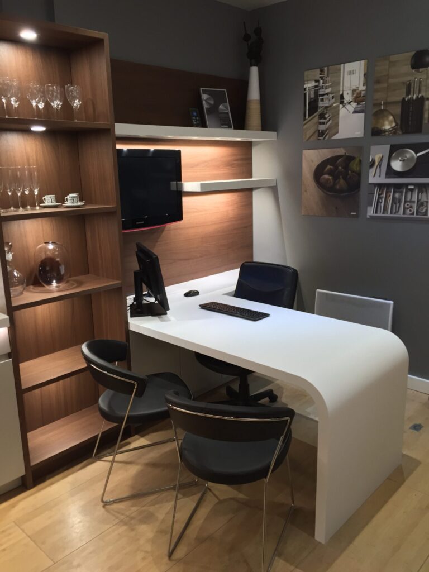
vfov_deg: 61.7
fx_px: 479
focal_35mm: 29
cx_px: 214
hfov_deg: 48.2
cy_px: 286
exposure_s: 1/30
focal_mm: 4.15
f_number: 2.2
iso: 125
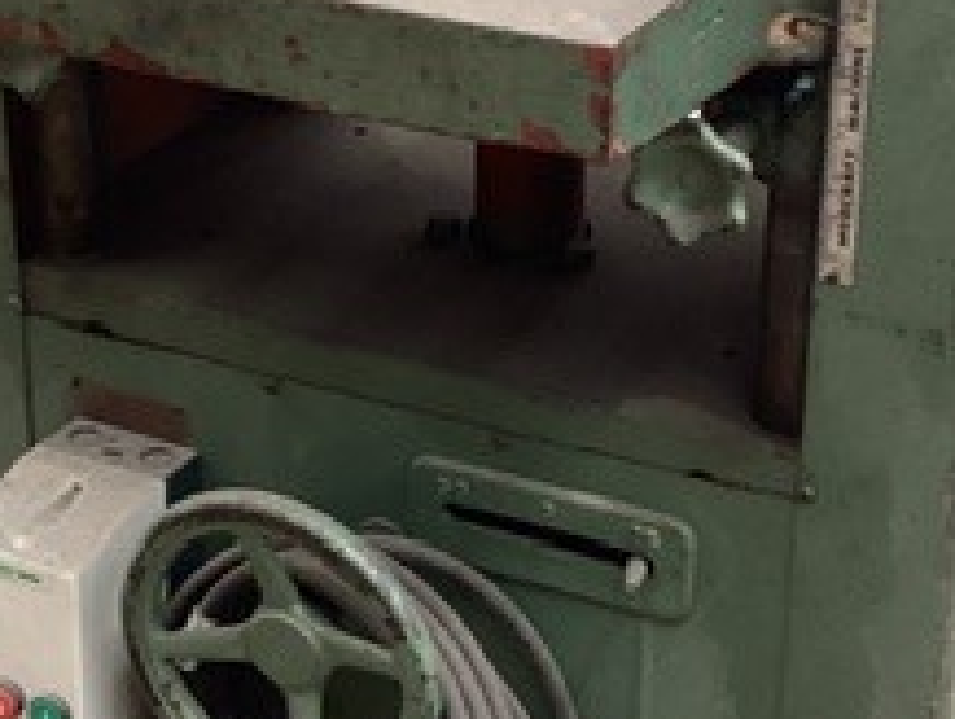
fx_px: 2513
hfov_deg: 21.5
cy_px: 294
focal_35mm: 91
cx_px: 464
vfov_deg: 16.3
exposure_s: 1/50
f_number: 2.4
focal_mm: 3.3
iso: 160
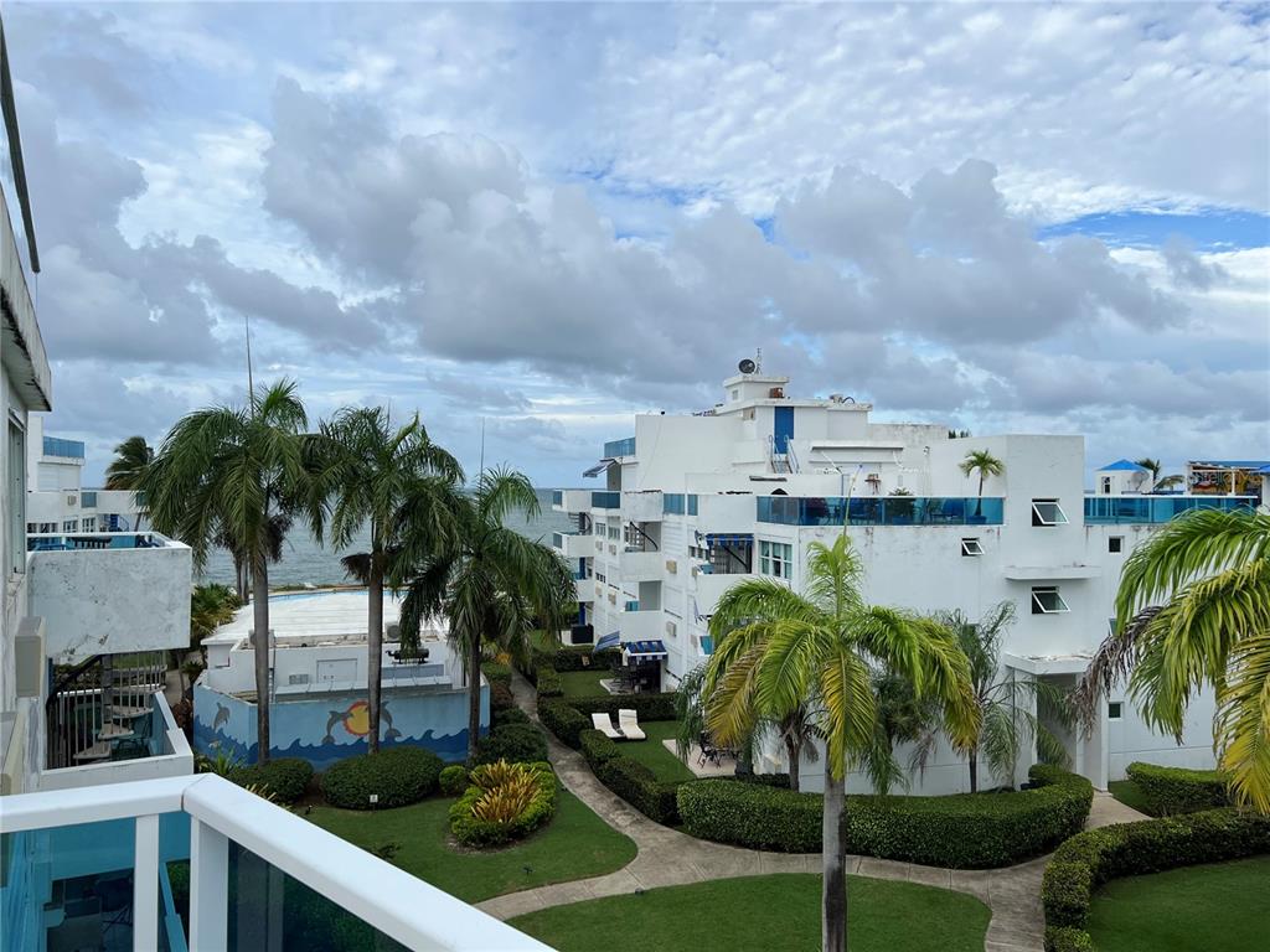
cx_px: 635
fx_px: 954
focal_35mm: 26
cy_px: 476
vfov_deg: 53.1
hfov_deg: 67.3
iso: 50
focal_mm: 5.7
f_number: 1.5
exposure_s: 1/3356
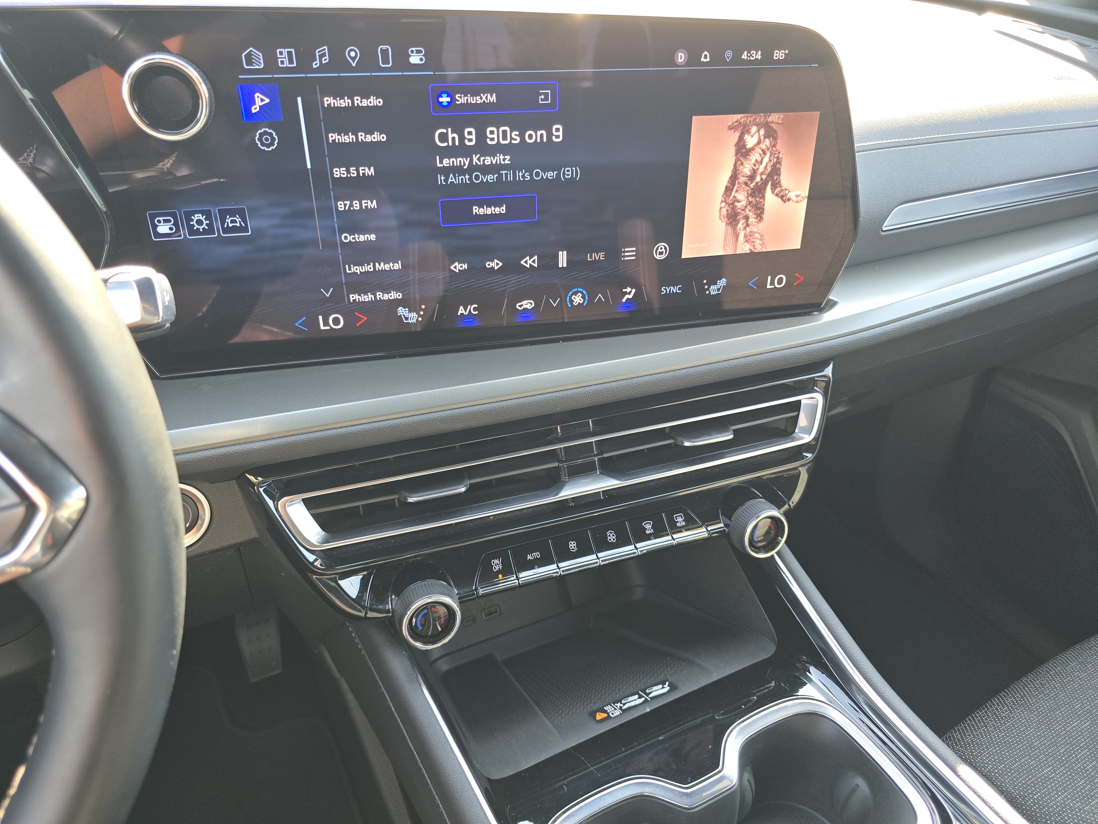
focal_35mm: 23
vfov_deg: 58.9
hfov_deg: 73.9
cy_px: 412
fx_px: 730
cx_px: 549
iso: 200
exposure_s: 1/180
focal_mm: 6.3
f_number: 1.7
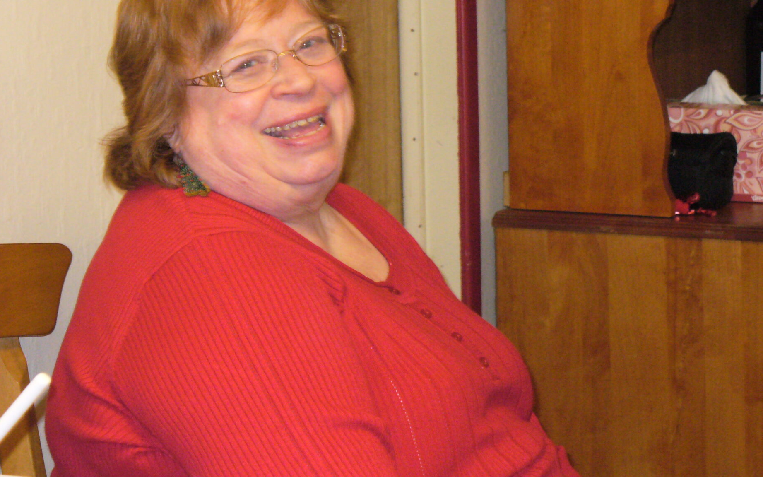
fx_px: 2890
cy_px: 166
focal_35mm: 139
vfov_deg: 9.4
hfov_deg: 15.0
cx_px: 393
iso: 400
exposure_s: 1/30
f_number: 3.7
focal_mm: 19.4
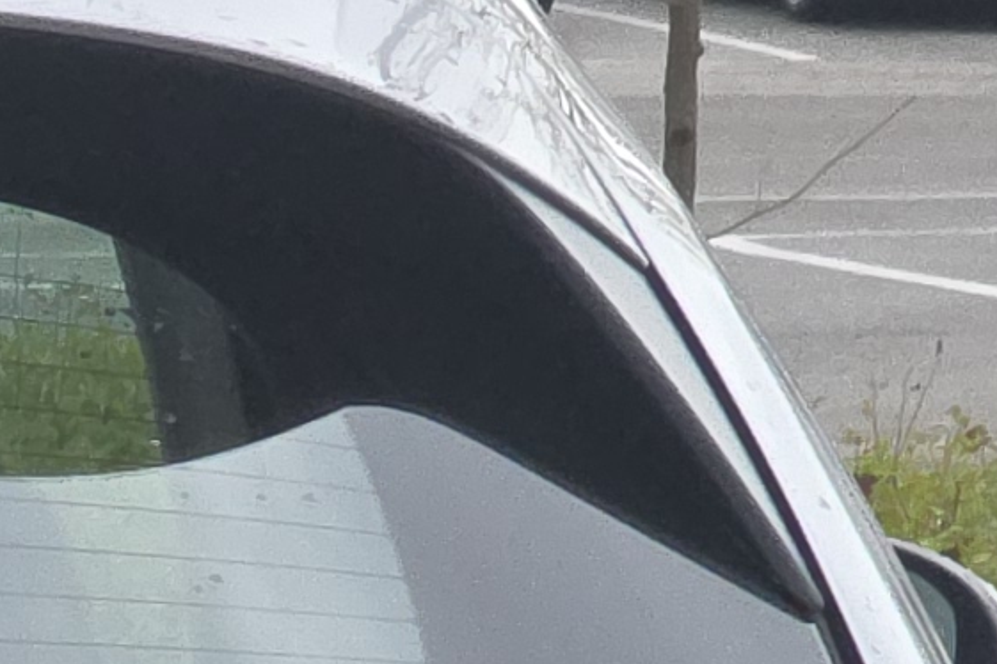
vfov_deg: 2.6
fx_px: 14178
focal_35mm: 512
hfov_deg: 4.0
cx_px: -1113
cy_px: 2035
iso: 50
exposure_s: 1/487
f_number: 2.4
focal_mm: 7.9
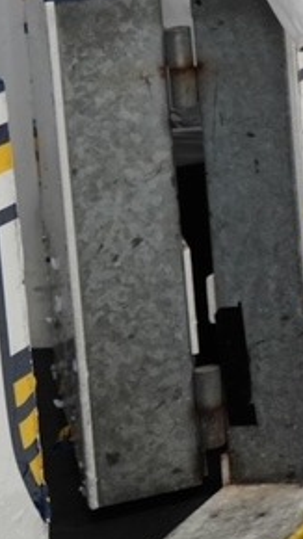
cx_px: 1095
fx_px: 2115
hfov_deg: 6.8
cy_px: -160
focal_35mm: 148
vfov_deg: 14.0
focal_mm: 32
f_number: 5.6
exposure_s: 1/250
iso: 1250
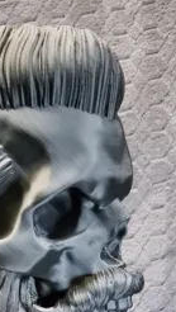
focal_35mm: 92
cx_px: 24
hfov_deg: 13.1
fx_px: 761
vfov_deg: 22.9
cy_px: 235
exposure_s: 1/17
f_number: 2.4
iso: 1600
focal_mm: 6
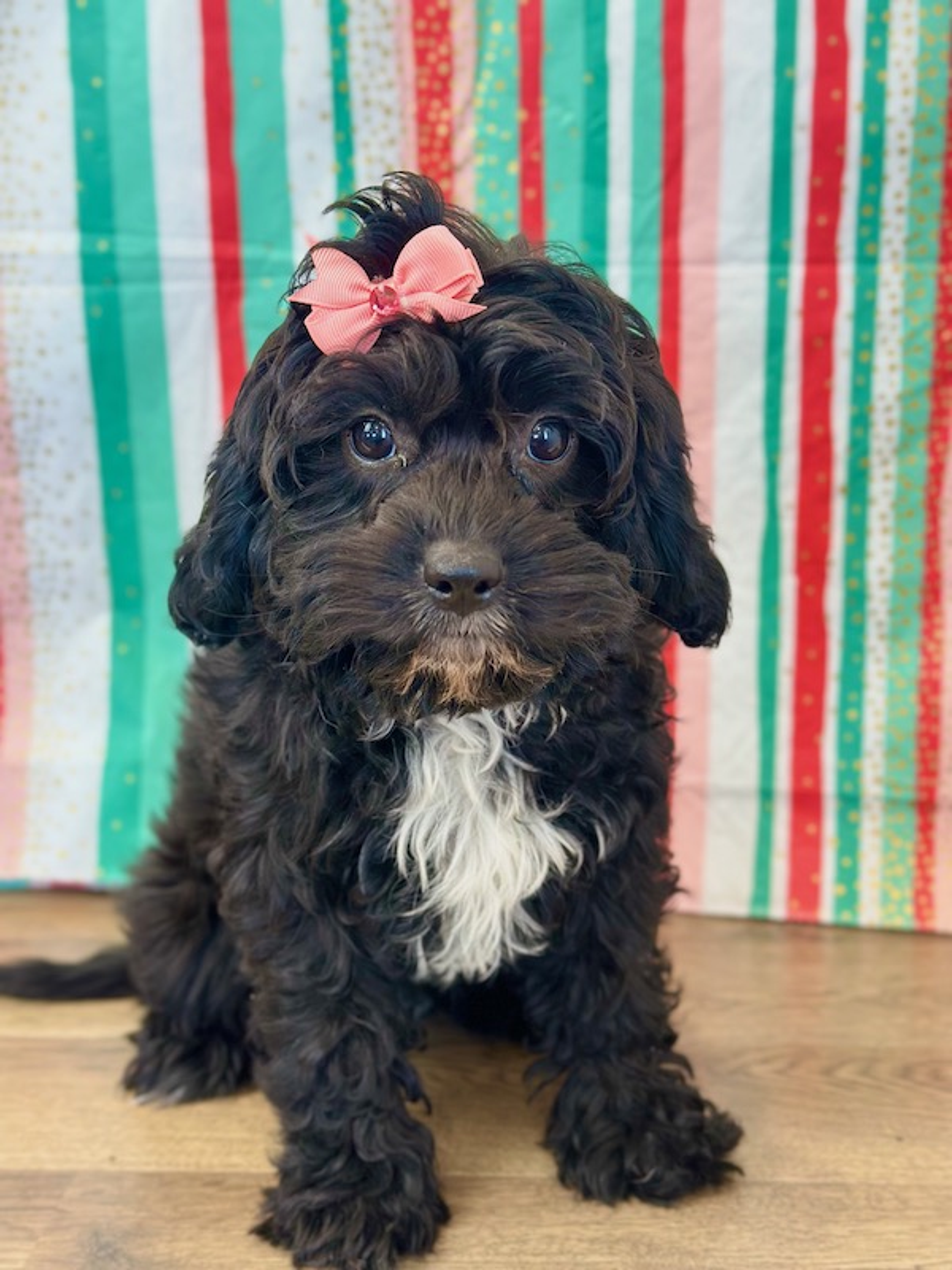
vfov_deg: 39.7
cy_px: 635
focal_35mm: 48
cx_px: 476
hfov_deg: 30.3
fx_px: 1760
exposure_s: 1/60
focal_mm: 6.86
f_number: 1.78
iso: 80
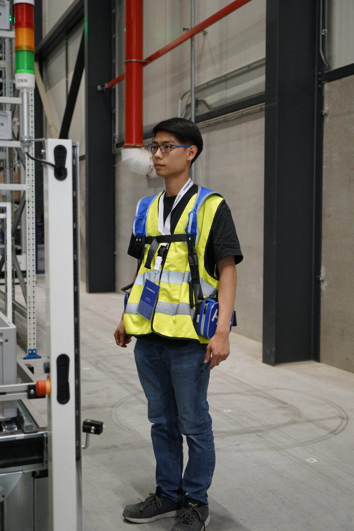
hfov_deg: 30.5
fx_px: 649
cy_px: 260
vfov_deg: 44.5
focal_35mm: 44
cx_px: 177
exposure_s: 1/160
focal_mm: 43
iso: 5000
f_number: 4
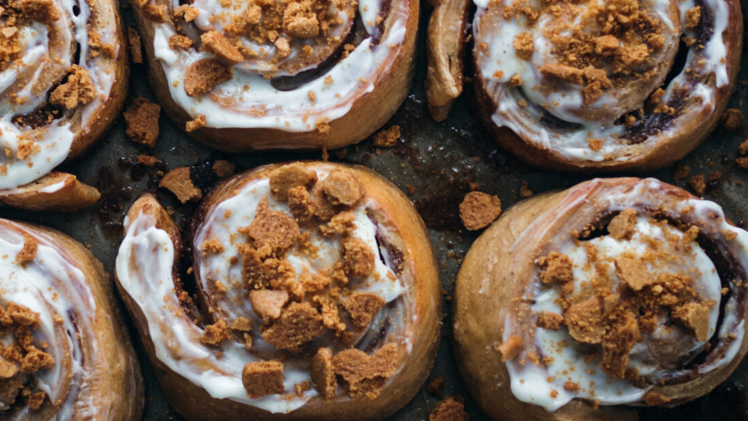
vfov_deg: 11.8
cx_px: 289
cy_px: 125
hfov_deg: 20.9
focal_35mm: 102
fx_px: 2023
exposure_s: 1/80
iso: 200
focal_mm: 25
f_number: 2
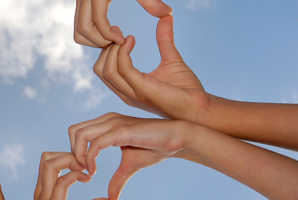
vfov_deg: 15.7
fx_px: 721
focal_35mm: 87
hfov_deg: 22.3
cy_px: 78
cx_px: -14
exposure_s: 1/250
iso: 100
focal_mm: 24
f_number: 5.6
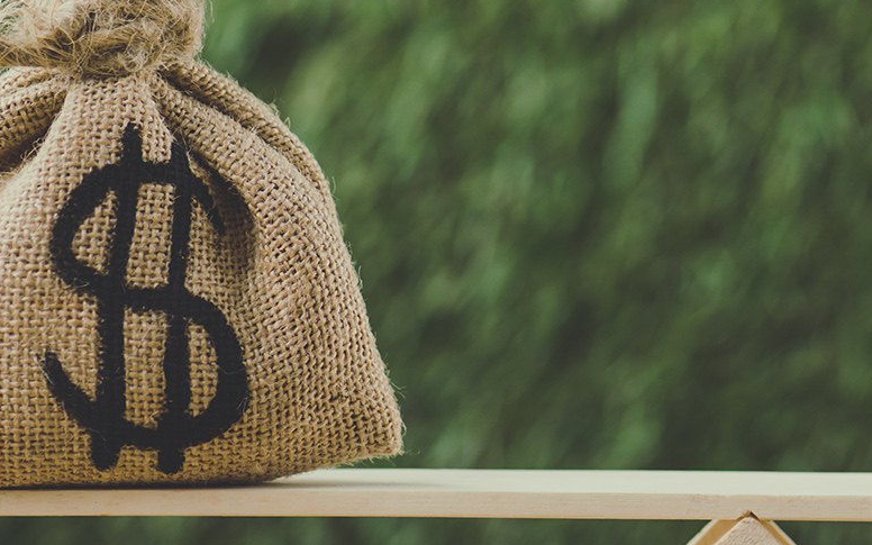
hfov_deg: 7.9
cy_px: 133
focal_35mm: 265
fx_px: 6298
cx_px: 775
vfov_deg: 5.0
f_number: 5
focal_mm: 105
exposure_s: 1/200
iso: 200
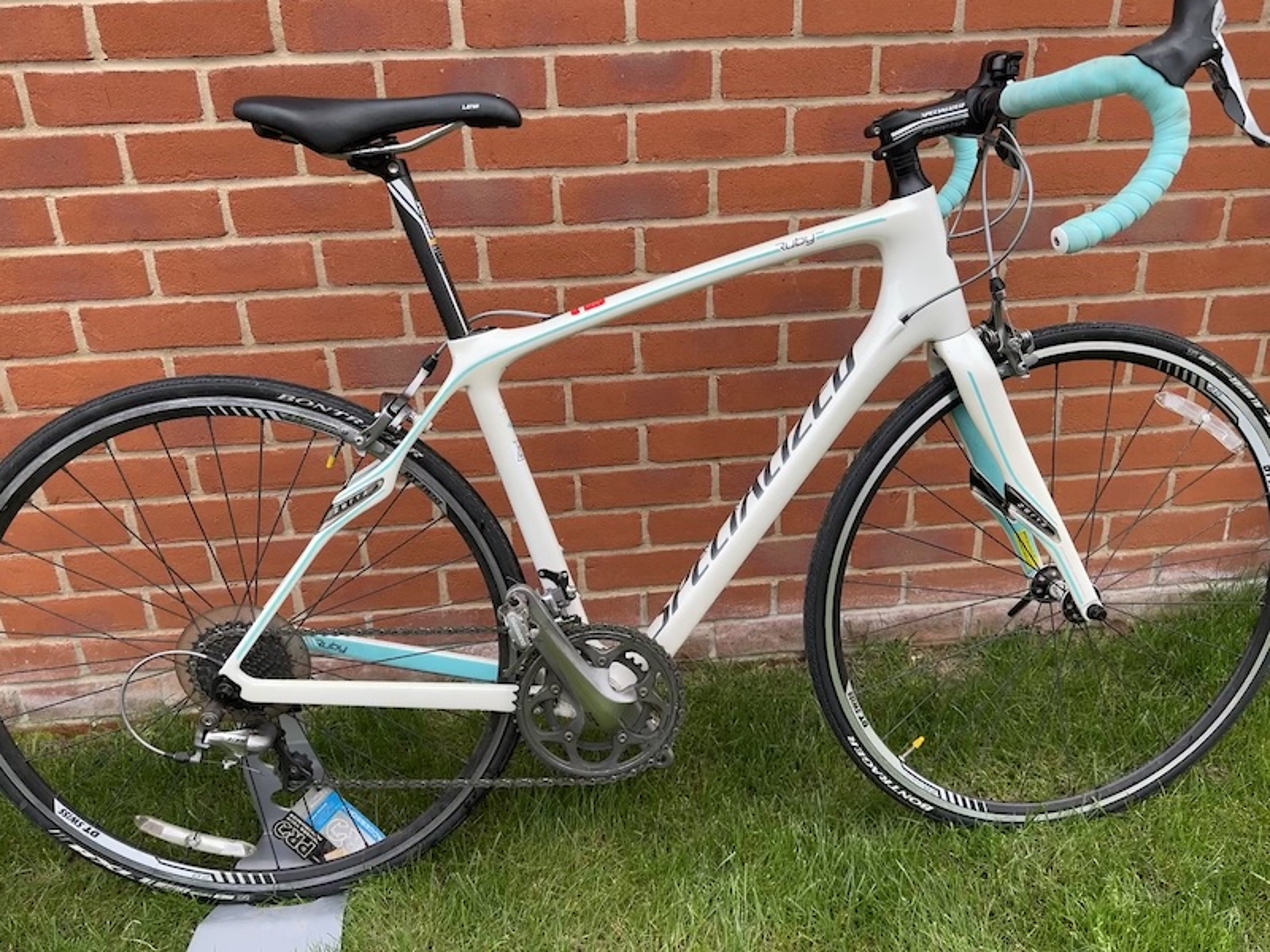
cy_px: 476
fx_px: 881
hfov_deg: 71.6
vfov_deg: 56.8
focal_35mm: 24
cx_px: 635
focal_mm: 6.86
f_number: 1.78
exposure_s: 1/182
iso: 64
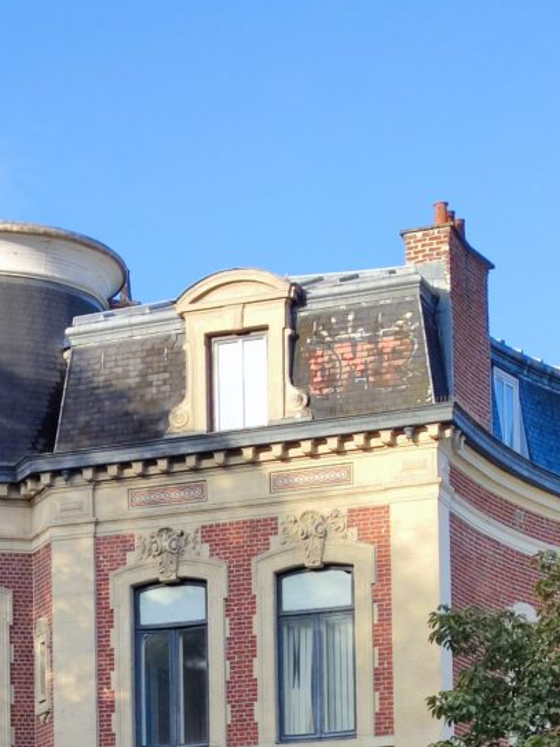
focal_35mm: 116
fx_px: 2503
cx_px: -47
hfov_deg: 12.6
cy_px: 933
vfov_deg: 16.2
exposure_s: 1/957
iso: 50
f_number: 1.69
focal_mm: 6.72
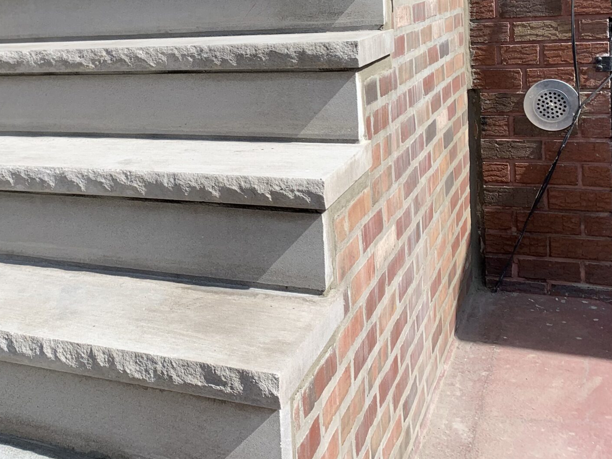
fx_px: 831
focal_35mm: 47
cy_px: 55
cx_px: 153
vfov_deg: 29.7
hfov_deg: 39.3
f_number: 1.8
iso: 25
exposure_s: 1/2075
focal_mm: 4.25
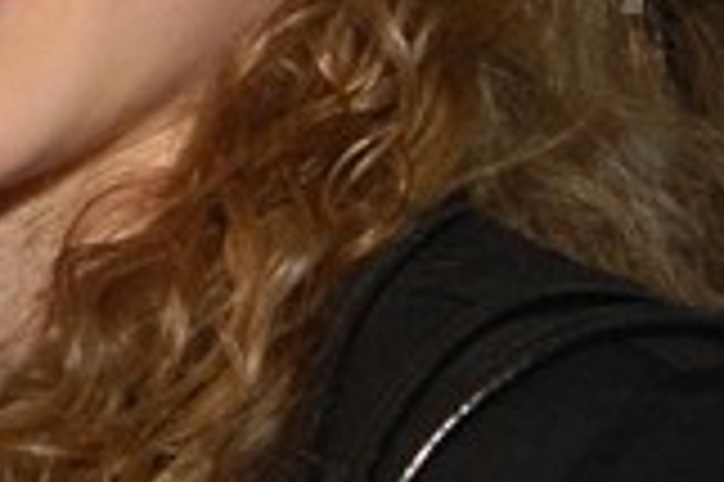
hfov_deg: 5.6
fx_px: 7273
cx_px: -724
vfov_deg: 3.8
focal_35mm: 362
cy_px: -56
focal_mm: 38
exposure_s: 1/160
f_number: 5.6
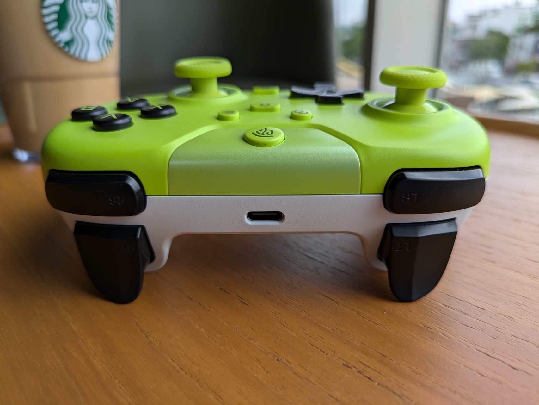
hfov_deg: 69.4
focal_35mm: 25
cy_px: 202
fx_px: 389
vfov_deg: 54.9
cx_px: 270
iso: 49
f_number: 1.89
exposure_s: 1/597
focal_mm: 5.43
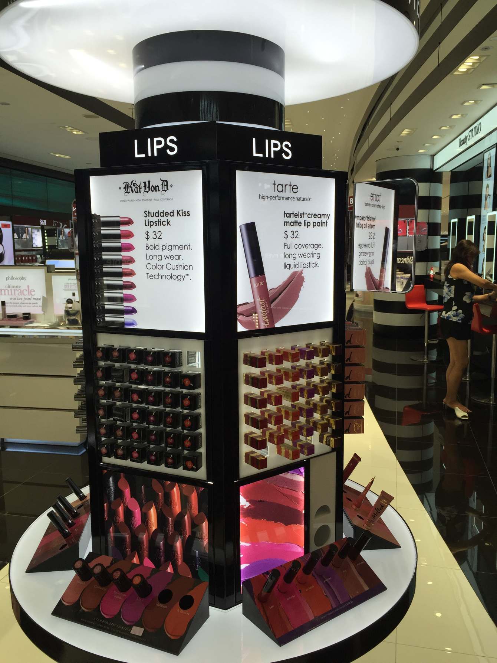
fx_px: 555
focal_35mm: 29
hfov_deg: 48.2
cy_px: 332
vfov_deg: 61.7
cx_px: 248
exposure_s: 1/271
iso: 32
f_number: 2.2
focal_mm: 4.15
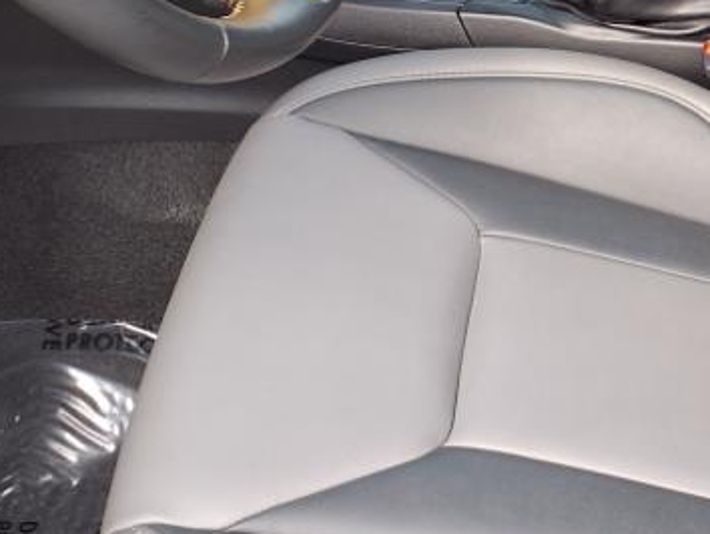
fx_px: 1601
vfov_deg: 18.5
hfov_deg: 24.0
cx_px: 694
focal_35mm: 78
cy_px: 12
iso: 40
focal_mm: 3.58
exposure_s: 1/141
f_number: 1.9
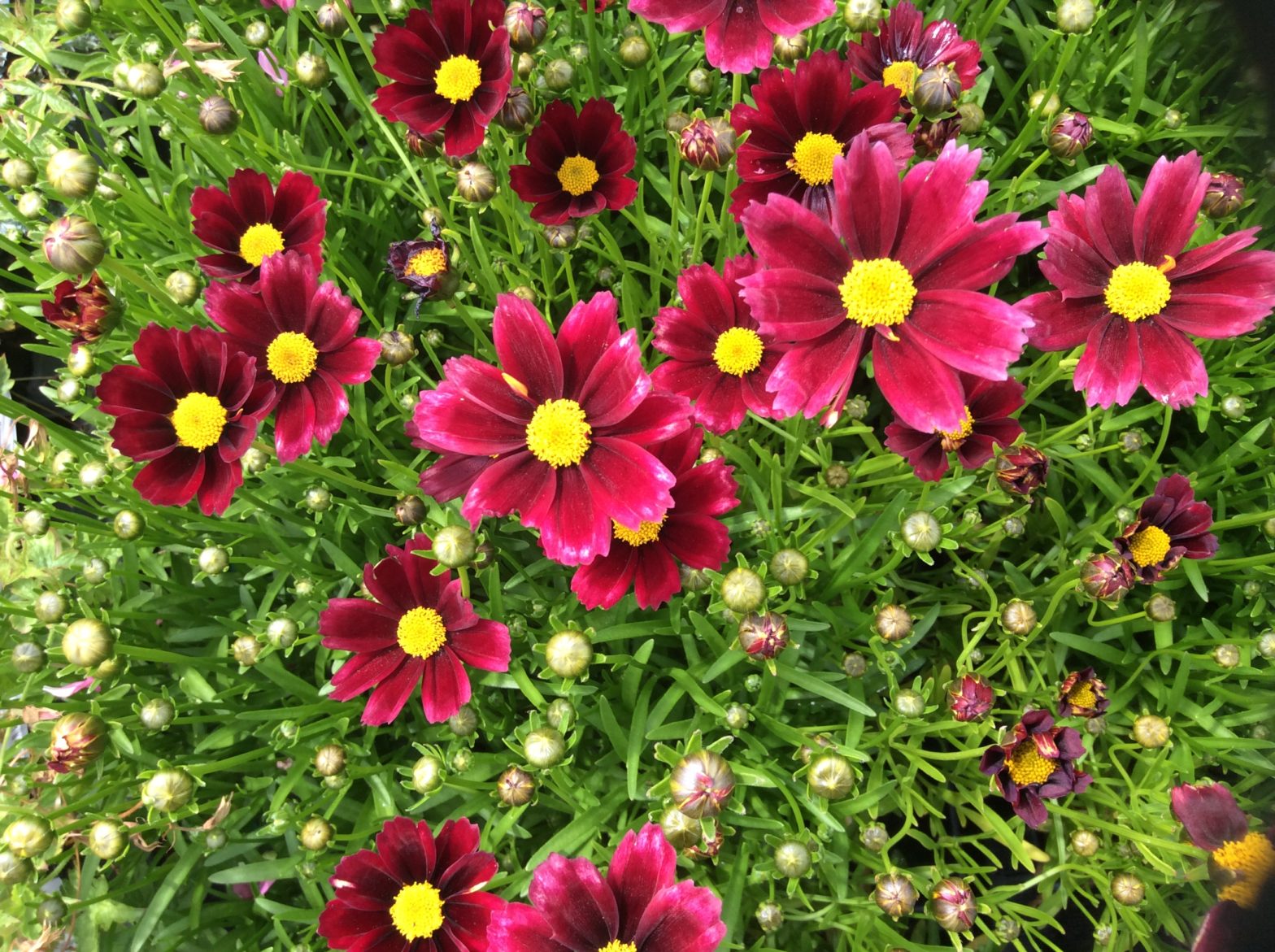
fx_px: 1177
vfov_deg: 44.1
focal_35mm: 32
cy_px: 476
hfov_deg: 56.9
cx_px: 638
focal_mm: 3.3
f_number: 2.4
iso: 32
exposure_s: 1/187
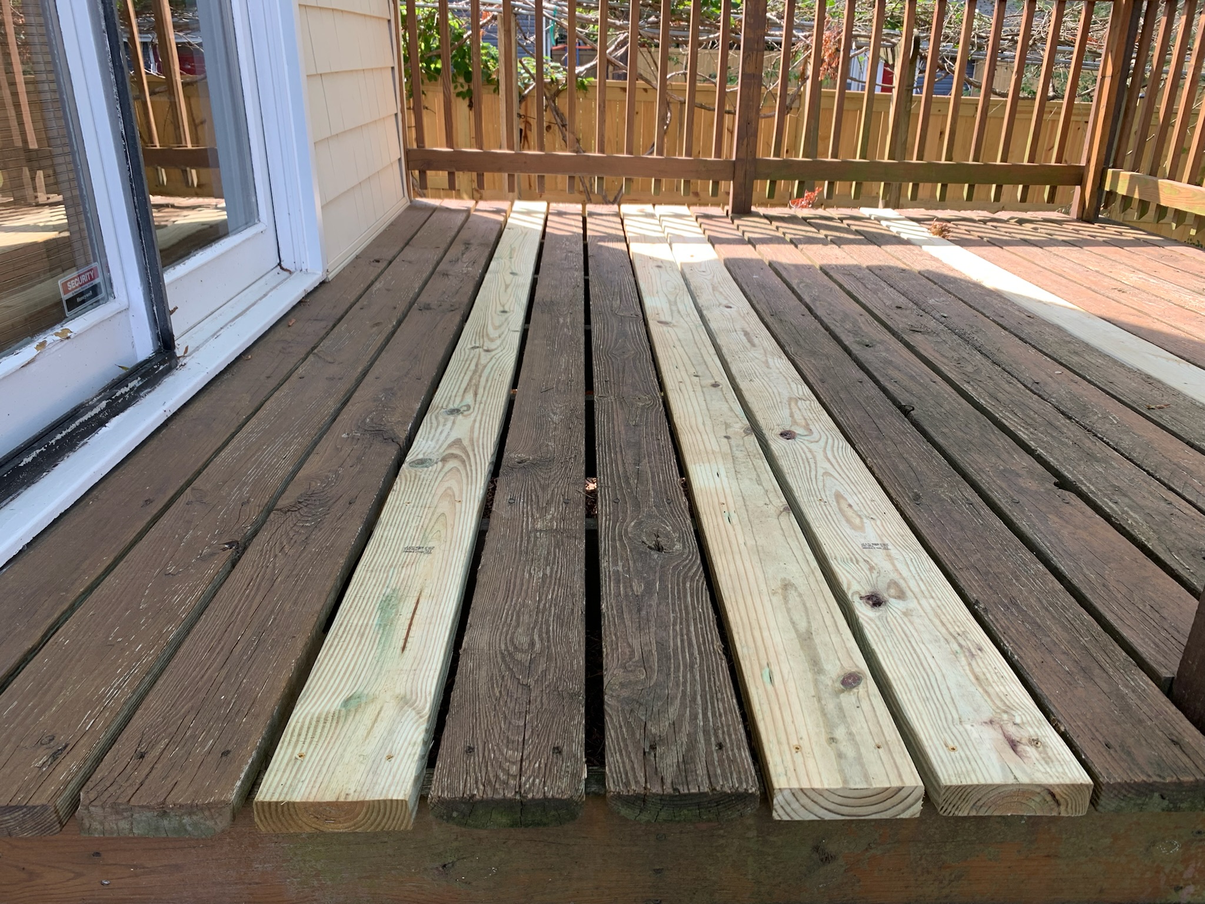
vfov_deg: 53.1
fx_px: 905
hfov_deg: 67.3
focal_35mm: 26
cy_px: 452
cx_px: 602
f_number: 1.8
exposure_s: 1/122
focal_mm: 4.25
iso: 25
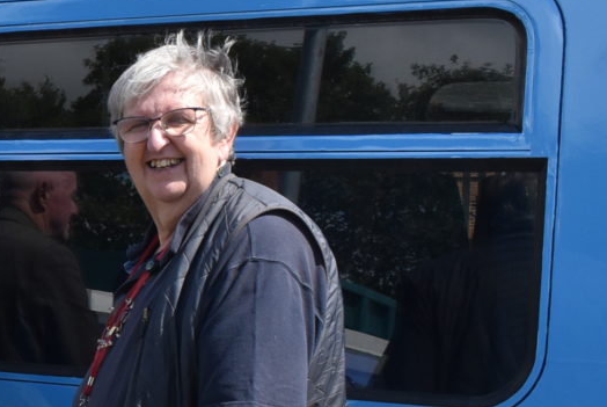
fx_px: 2009
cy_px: 297
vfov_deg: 11.5
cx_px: -291
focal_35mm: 119
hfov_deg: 15.8
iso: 400
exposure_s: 1/250
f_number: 14
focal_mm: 26
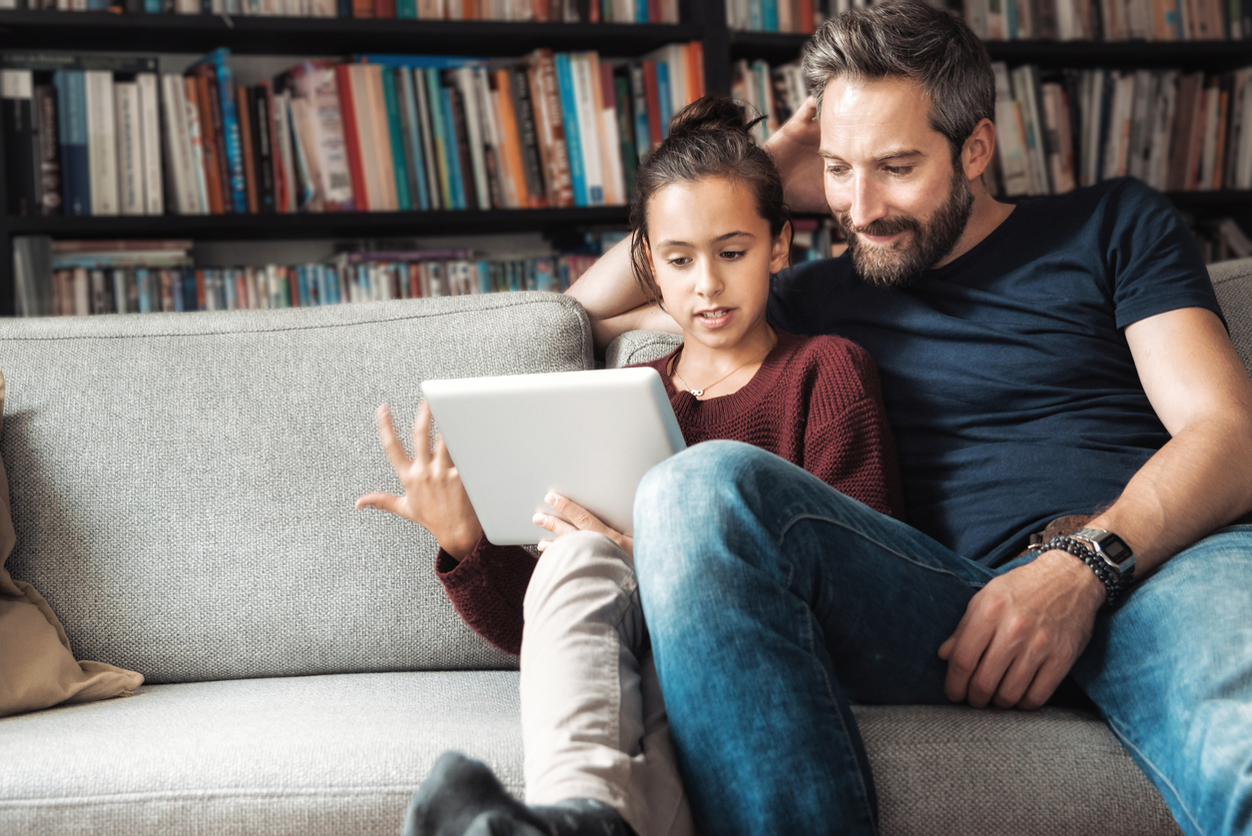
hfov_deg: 44.5
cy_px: 418
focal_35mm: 44
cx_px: 626
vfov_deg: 30.5
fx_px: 1531
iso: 500
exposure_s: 1/60
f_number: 4
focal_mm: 44
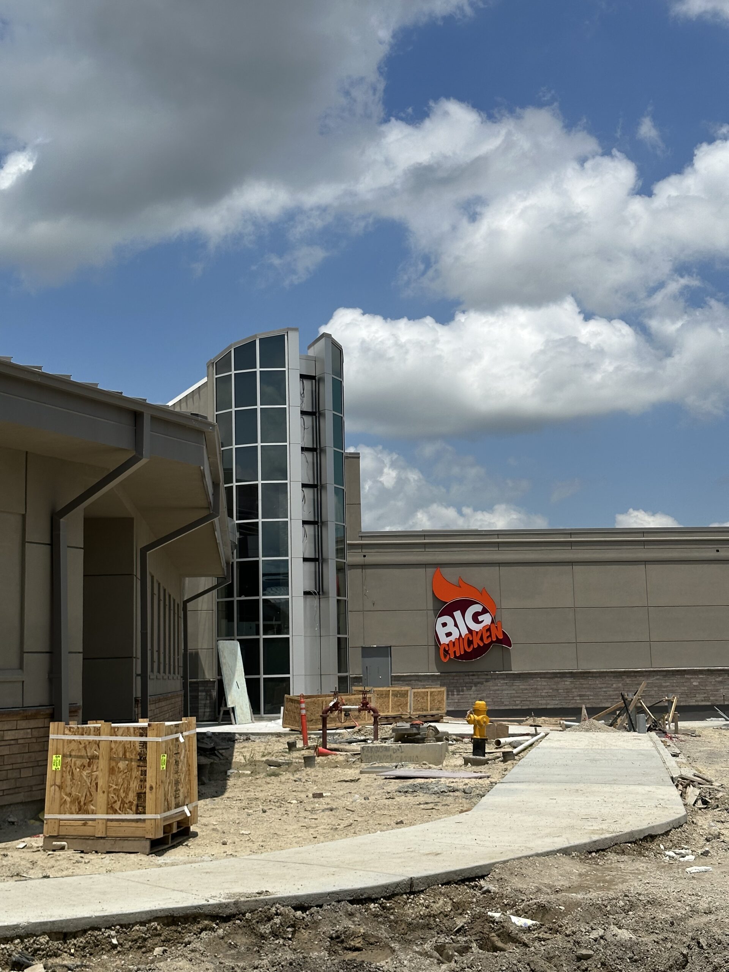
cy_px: 486
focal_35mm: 48
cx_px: 364
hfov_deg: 30.3
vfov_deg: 39.7
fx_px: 1348
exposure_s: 1/8929
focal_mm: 6.86
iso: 64
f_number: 1.78
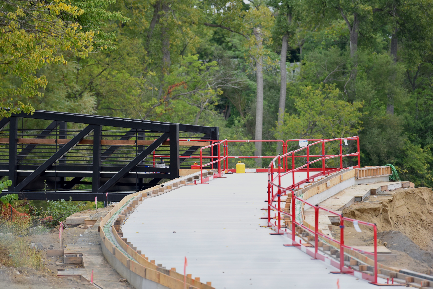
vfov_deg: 6.9
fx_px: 2407
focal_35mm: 200
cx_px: 216
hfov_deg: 10.3
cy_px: 144
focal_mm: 200
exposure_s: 1/2500
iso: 1000
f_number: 3.5
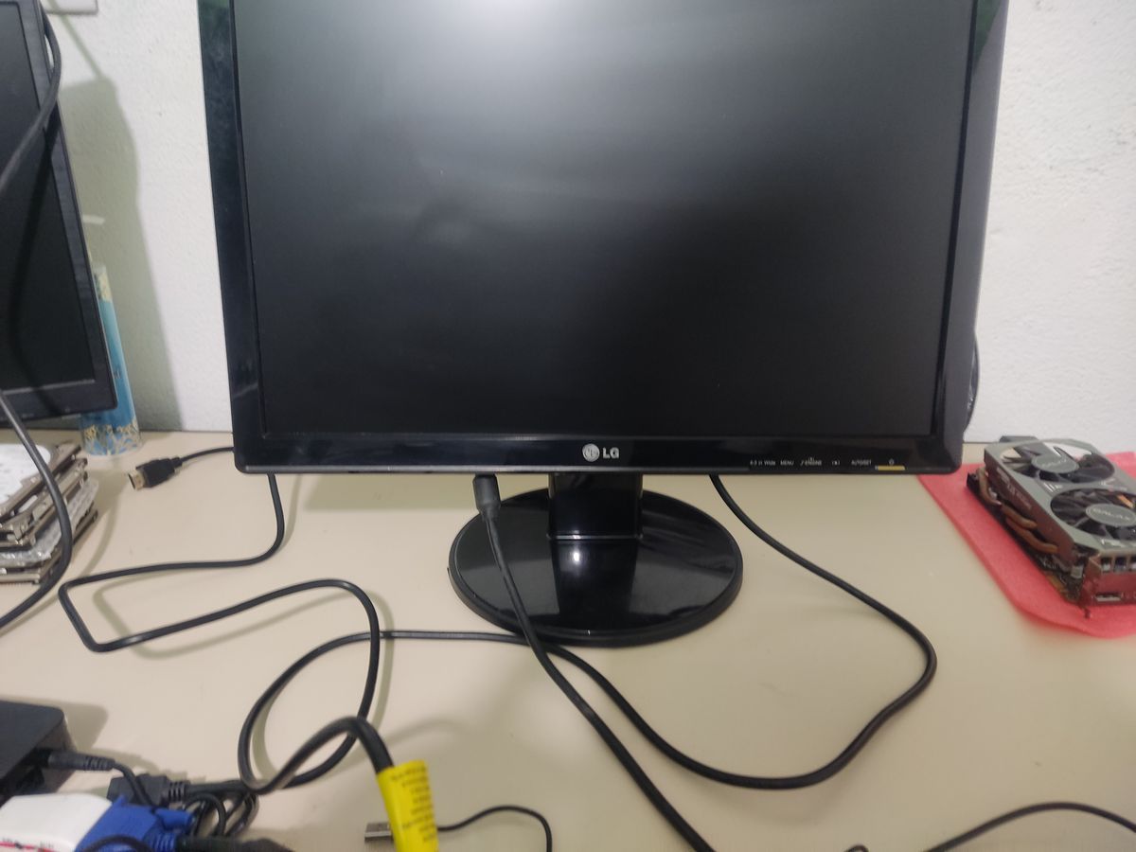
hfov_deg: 69.4
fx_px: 820
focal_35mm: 25
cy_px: 426
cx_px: 568
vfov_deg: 54.9
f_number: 1.79
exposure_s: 1/30
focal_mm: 4.71
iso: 443
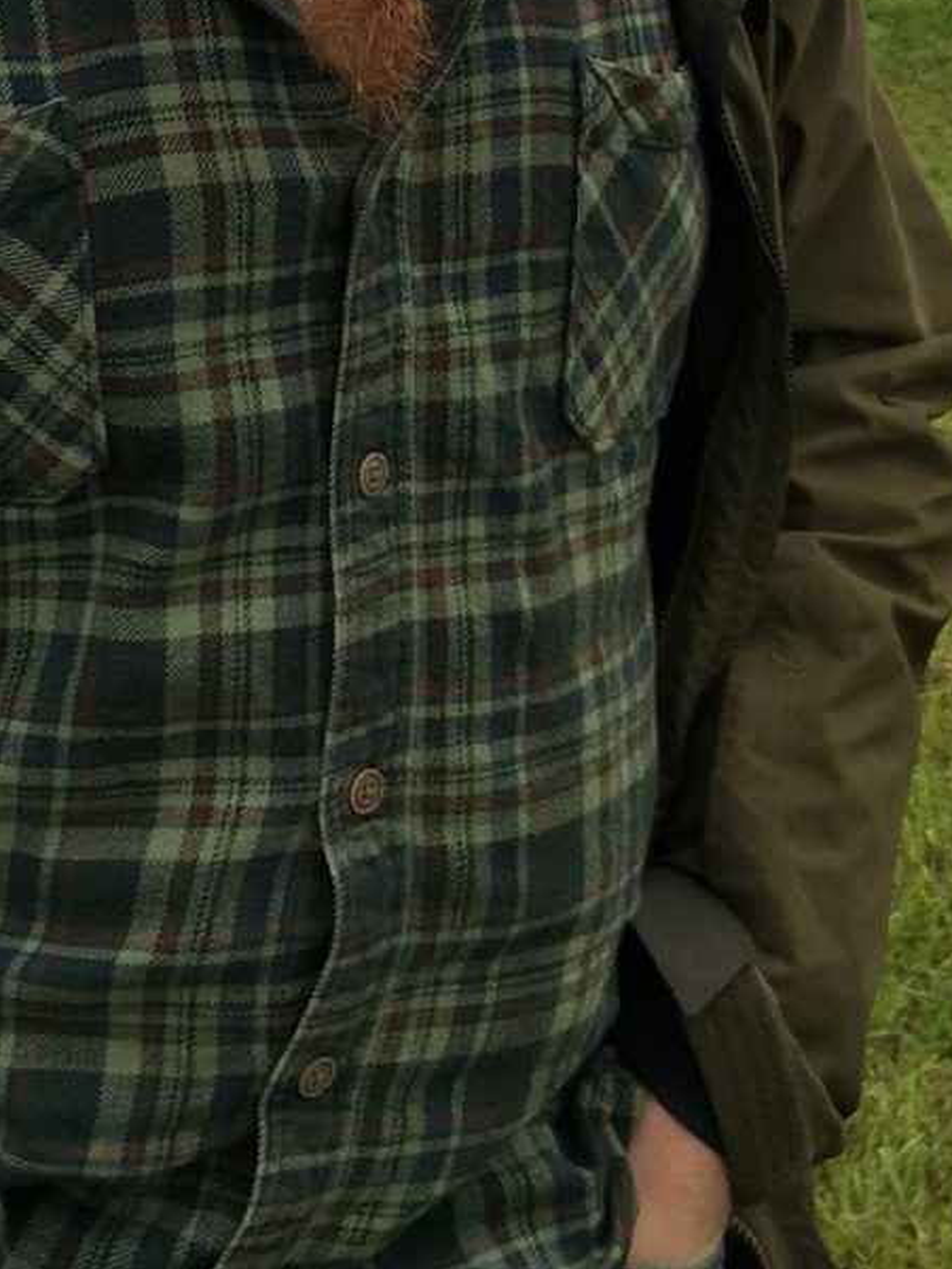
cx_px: 366
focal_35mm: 99
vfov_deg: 18.2
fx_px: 3630
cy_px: -489
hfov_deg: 14.9
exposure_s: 1/358
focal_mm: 4.15
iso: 25
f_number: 2.2
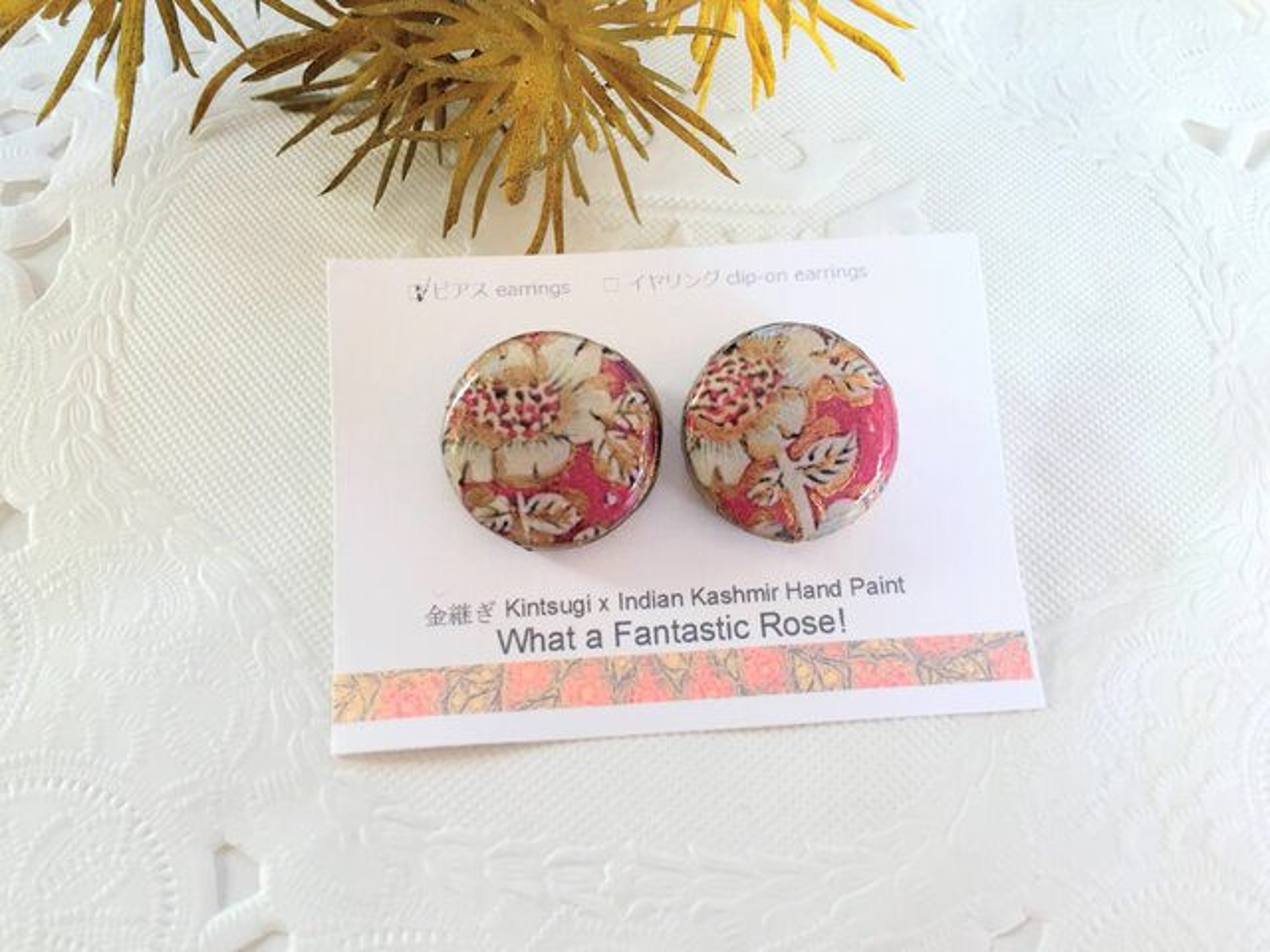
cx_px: 635
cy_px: 476
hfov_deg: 61.7
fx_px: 1064
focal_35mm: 29
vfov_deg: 48.2
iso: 25
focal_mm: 4.15
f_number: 2.2
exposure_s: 1/30
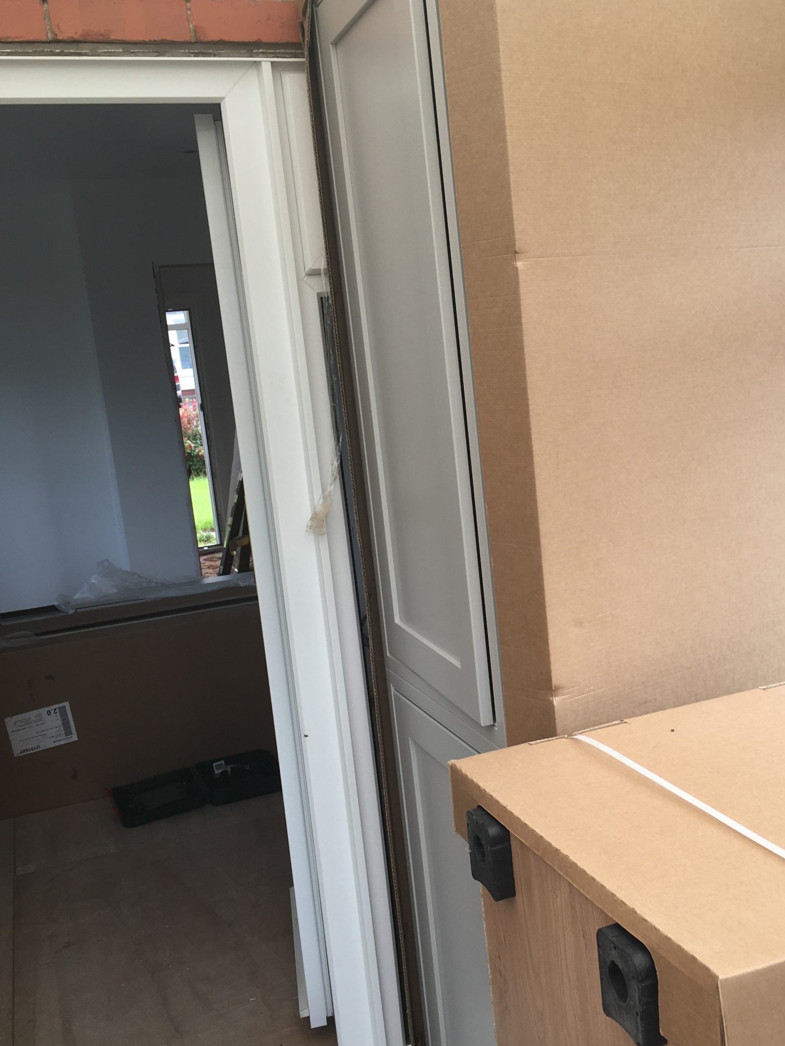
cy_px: 524
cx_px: 511
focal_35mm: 38
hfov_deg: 37.4
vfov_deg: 49.0
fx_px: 1149
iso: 25
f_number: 2.2
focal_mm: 4.15
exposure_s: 1/128
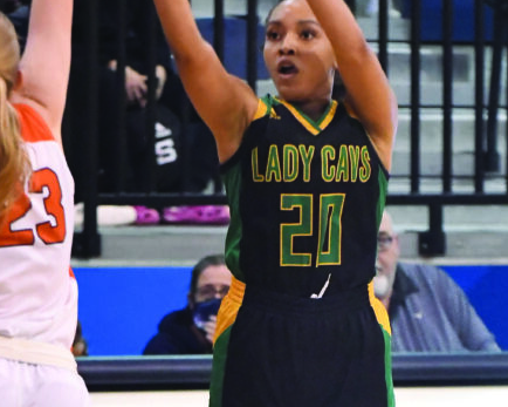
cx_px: 239
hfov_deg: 4.0
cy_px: 325
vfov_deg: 3.2
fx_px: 7305
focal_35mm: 486
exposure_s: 1/1000
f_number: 5
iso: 10000
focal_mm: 130
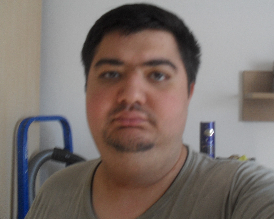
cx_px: 174
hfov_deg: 40.0
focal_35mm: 46
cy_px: 109
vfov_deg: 32.7
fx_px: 373
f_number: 3.2
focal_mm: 6.3
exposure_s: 1/60
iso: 100
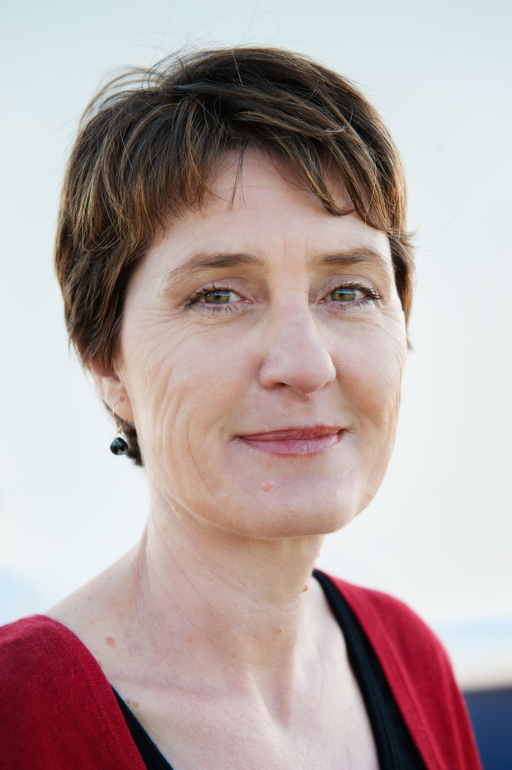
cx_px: 256
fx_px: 1239
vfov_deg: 34.5
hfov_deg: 23.4
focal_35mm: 58
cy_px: 385
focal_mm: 58
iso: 200
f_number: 5.6
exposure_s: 1/250
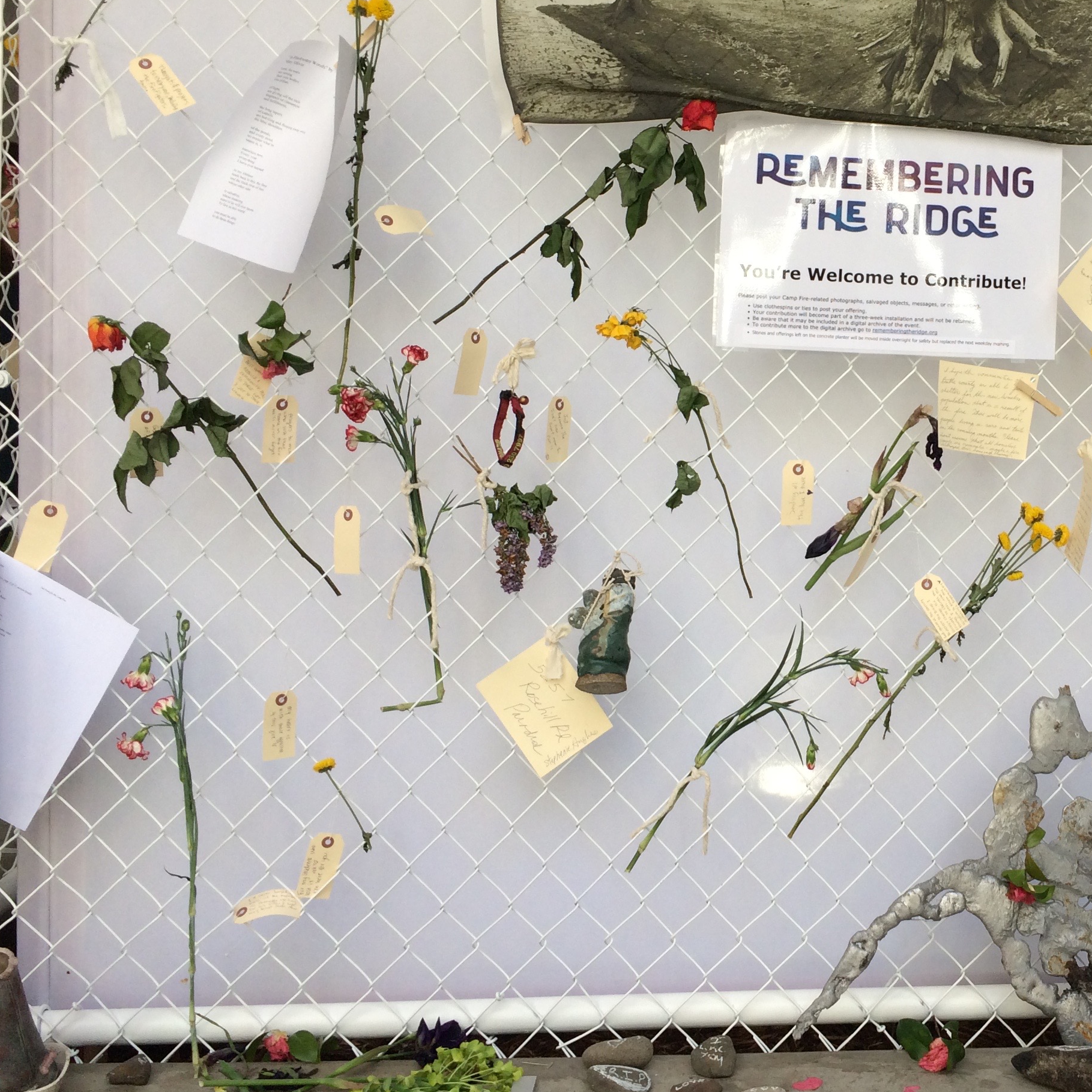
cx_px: 887
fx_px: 1642
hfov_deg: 35.5
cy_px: 419
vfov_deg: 36.6
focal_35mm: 46
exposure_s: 1/120
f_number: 2.2
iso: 40
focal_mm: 4.15
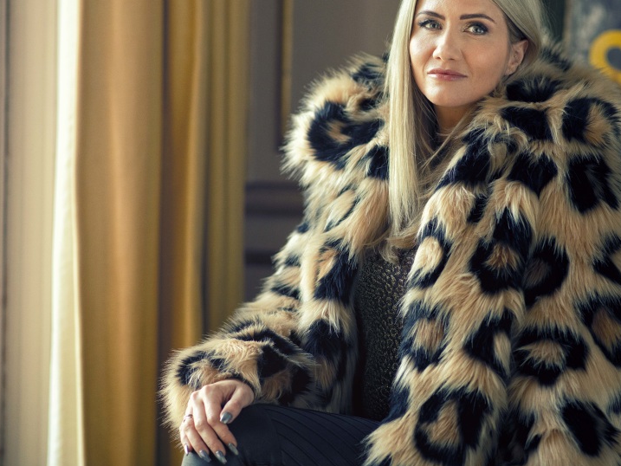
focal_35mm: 114
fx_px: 2045
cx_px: 413
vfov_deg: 13.0
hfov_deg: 17.2
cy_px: 191
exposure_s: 1/160
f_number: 2.2
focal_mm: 85
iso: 1000
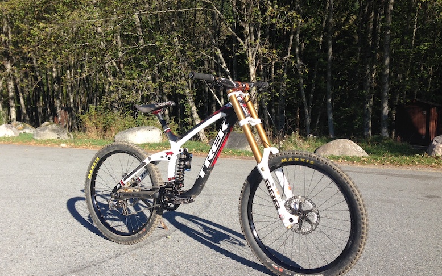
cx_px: 216
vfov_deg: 35.3
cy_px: 145
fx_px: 434
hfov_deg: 54.0
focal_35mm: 36
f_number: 2.4
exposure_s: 1/821
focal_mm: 4.12
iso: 50
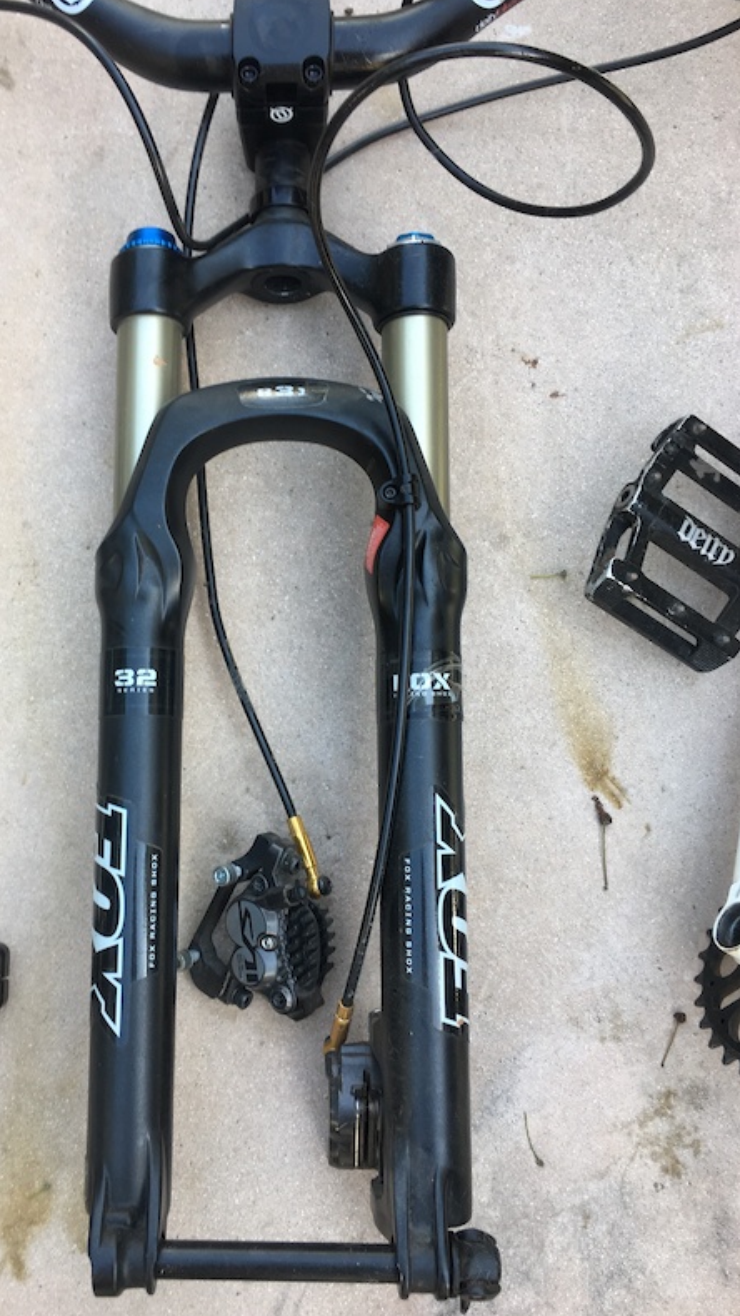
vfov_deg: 61.0
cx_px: 257
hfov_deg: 36.3
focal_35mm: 32
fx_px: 1117
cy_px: 661
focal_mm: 4.15
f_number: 2.2
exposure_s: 1/120
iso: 32
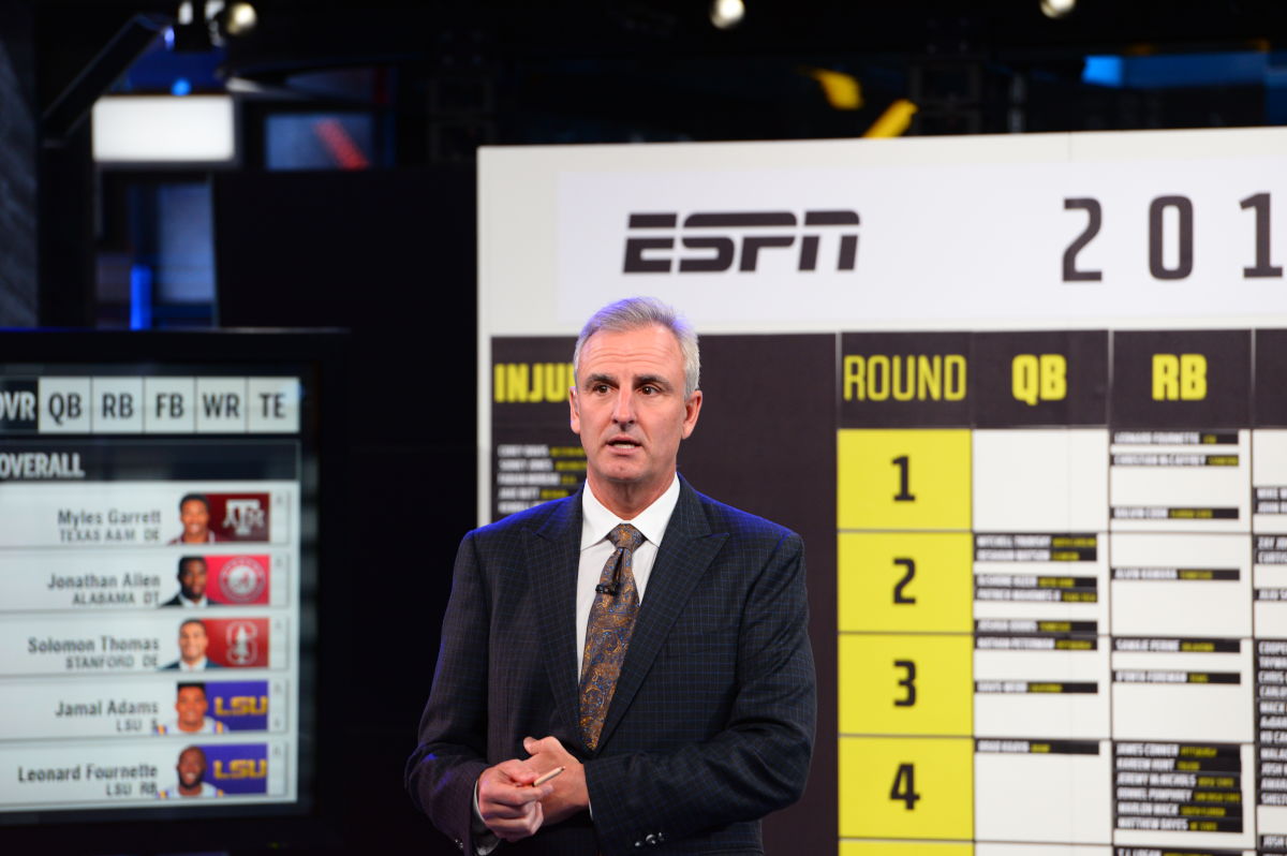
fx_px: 7144
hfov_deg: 10.3
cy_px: 428
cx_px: 644
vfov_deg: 6.9
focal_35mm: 200
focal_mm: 200
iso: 1250
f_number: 5.6
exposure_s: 1/160
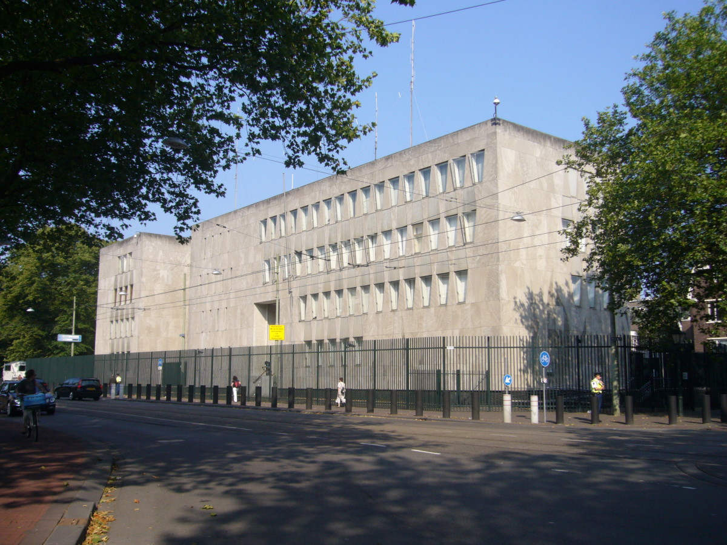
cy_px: 272
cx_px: 364
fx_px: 735
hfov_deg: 52.6
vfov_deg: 40.7
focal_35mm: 35
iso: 80
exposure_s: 1/320
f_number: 5.6
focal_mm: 5.8
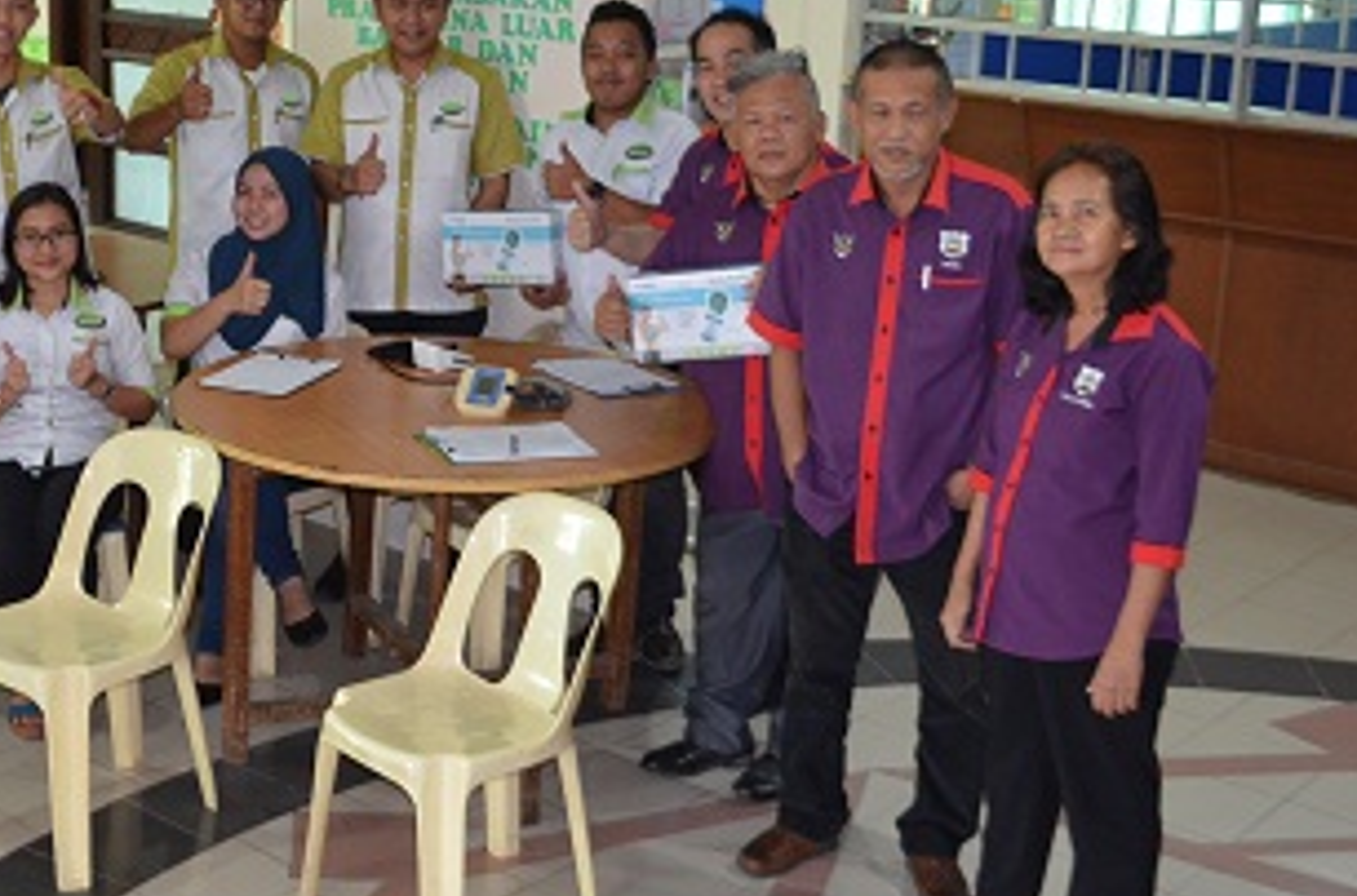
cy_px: 348
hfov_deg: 35.9
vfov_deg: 24.8
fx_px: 2029
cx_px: 293
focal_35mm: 54
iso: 1250
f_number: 4
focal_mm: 22
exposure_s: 1/60
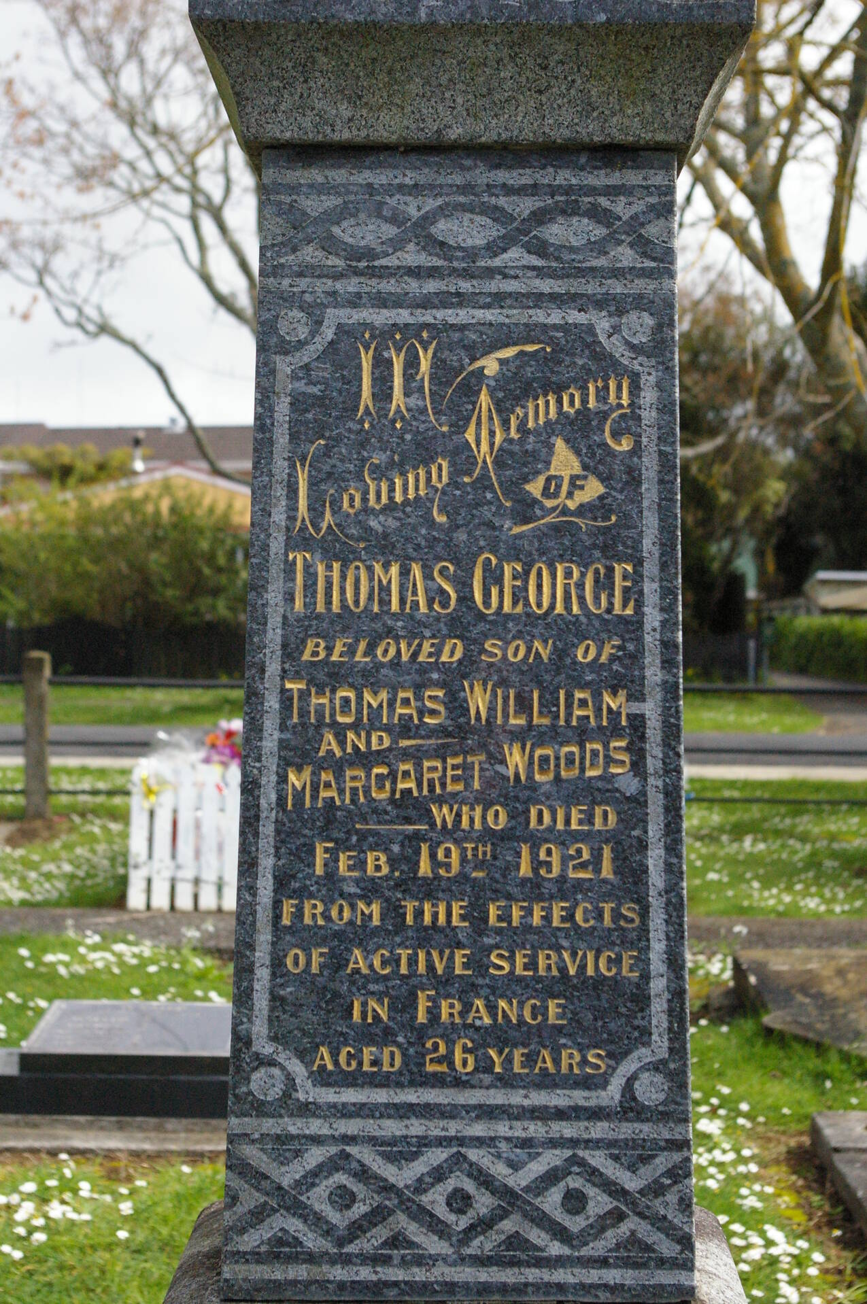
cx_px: 434
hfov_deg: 21.0
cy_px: 652
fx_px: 2335
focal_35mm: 64
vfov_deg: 31.2
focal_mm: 43
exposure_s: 1/2000
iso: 1600
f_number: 6.7
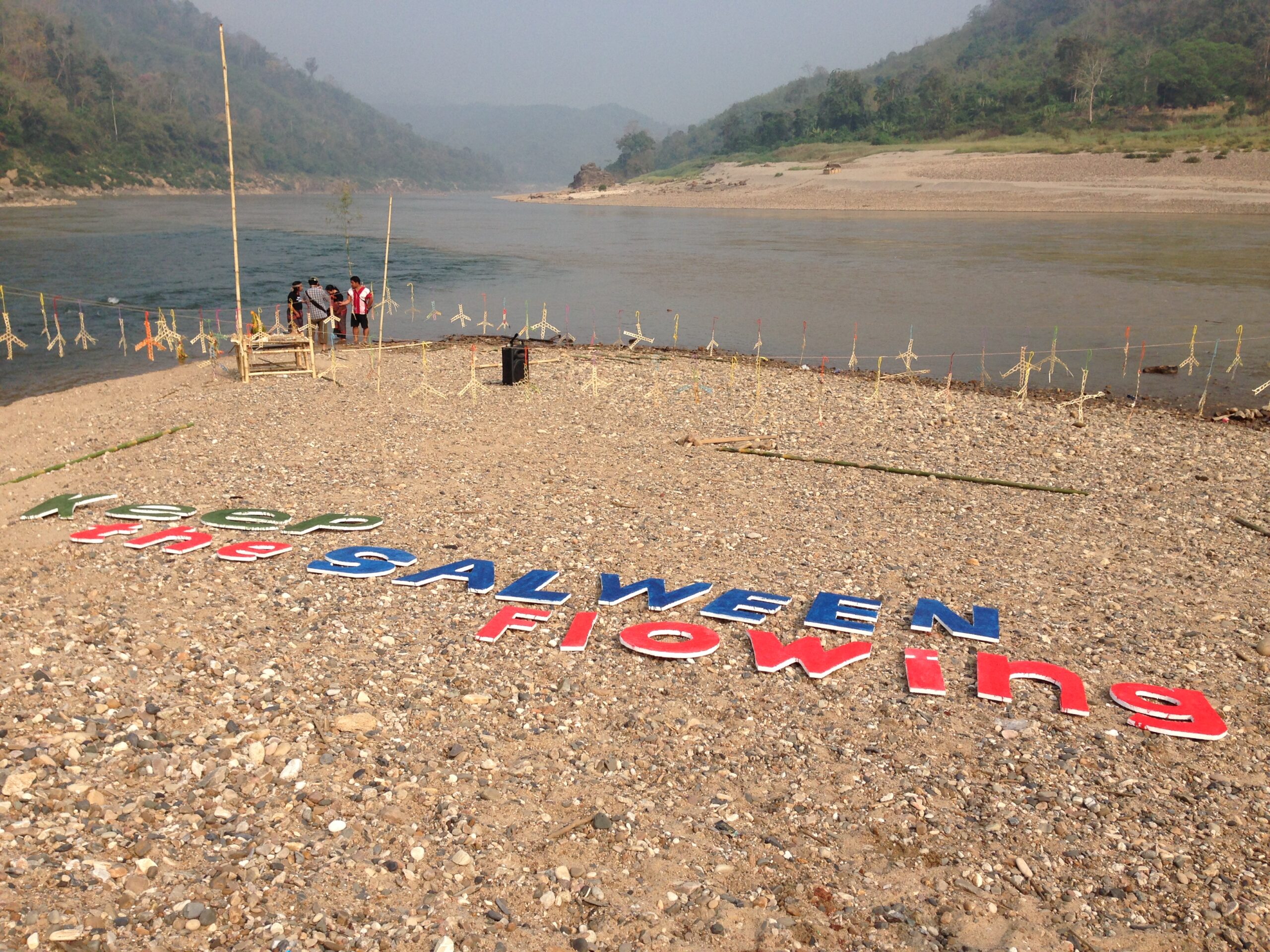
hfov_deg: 55.4
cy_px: 476
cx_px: 635
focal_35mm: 33
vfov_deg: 42.9
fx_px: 1211
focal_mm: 4.12
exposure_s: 1/1506
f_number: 2.4
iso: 50
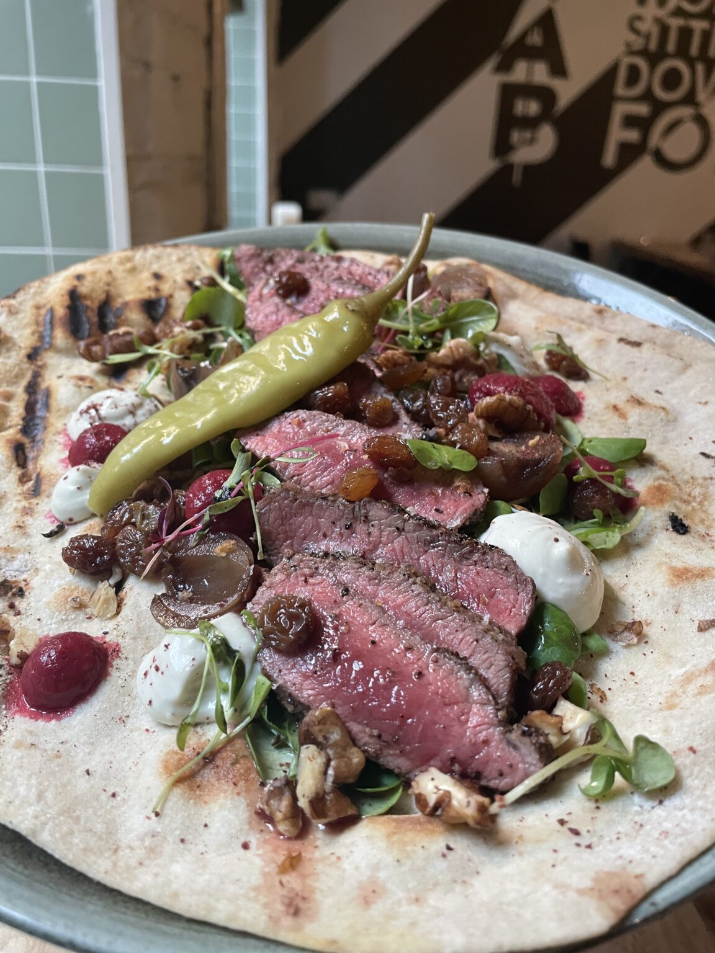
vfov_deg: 67.3
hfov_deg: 53.1
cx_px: 358
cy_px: 476
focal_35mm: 26
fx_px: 716
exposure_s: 1/50
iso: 160
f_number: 1.6
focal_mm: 4.2
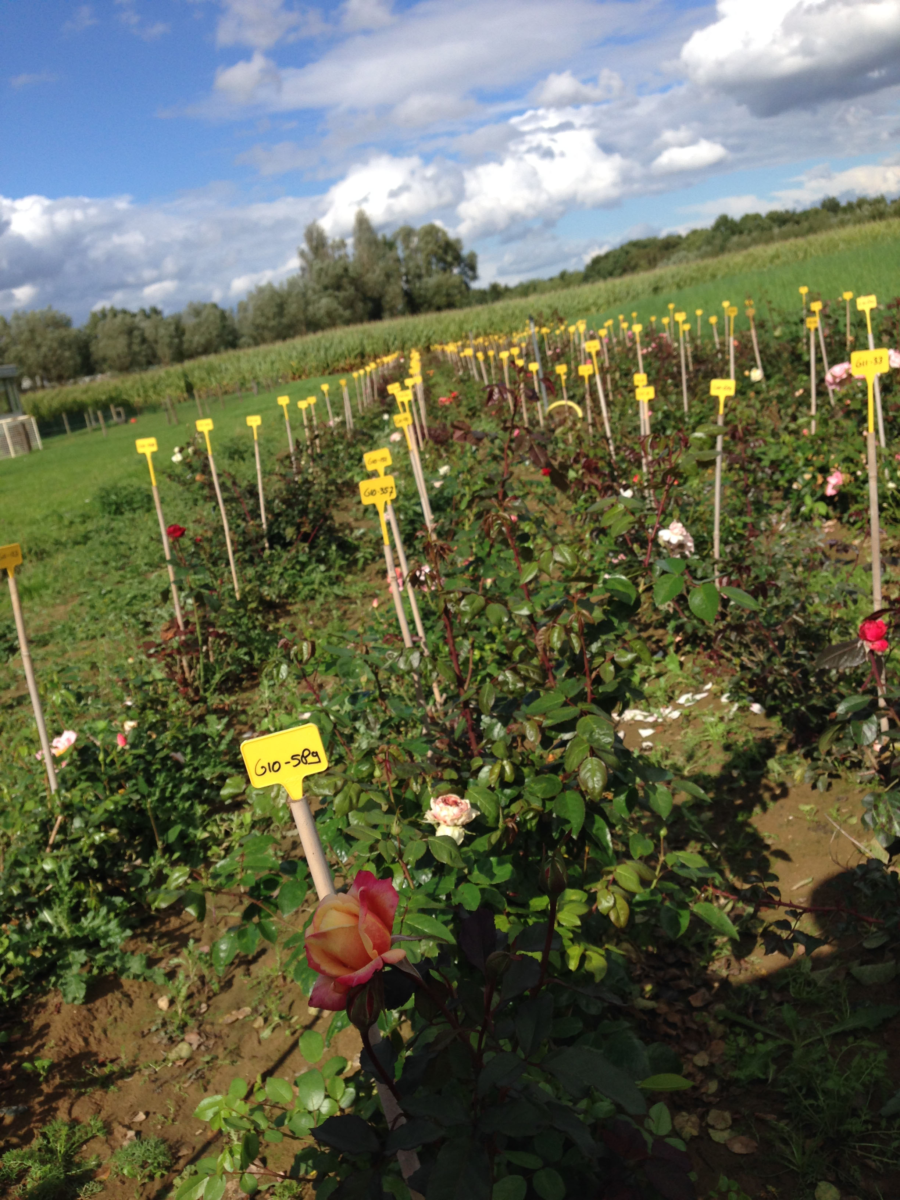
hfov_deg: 42.9
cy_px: 600
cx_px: 450
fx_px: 1144
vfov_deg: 55.4
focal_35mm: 33
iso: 50
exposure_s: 1/1869
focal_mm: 4.12
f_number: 2.4
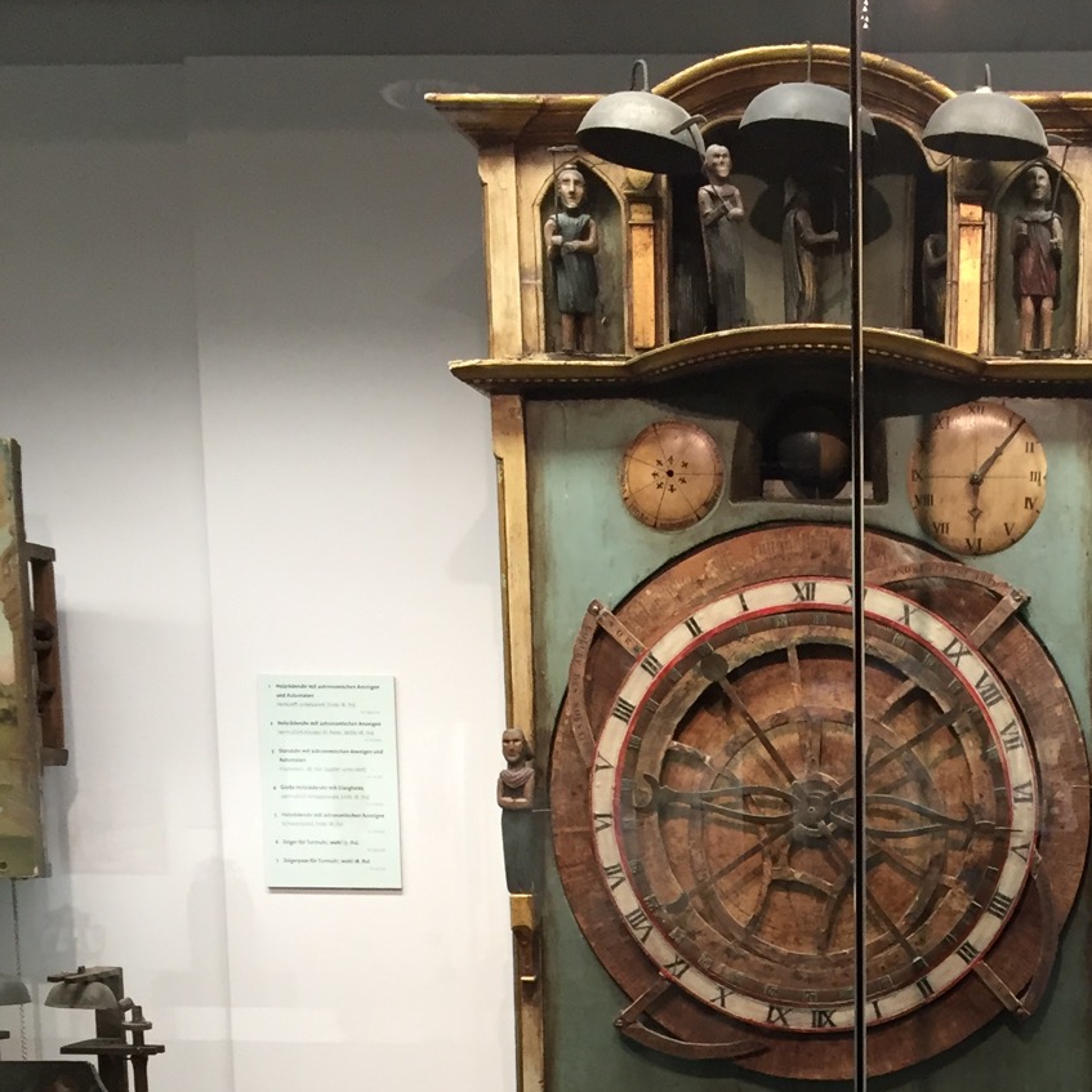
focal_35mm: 62
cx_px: 982
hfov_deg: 26.8
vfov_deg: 25.9
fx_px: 2213
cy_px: 1153
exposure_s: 1/33
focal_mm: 4.15
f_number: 2.2
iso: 64
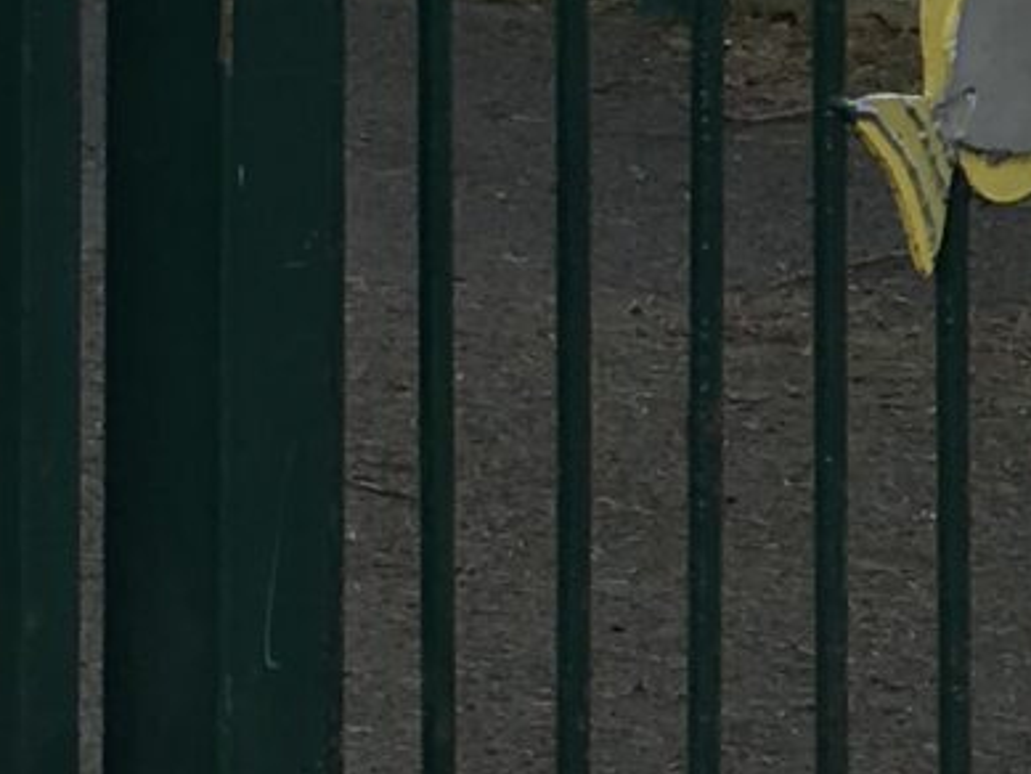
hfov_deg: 5.1
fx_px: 11172
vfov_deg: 4.0
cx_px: -1611
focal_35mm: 375
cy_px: -196
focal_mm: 6.6
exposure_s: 1/229
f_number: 2.8
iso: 20
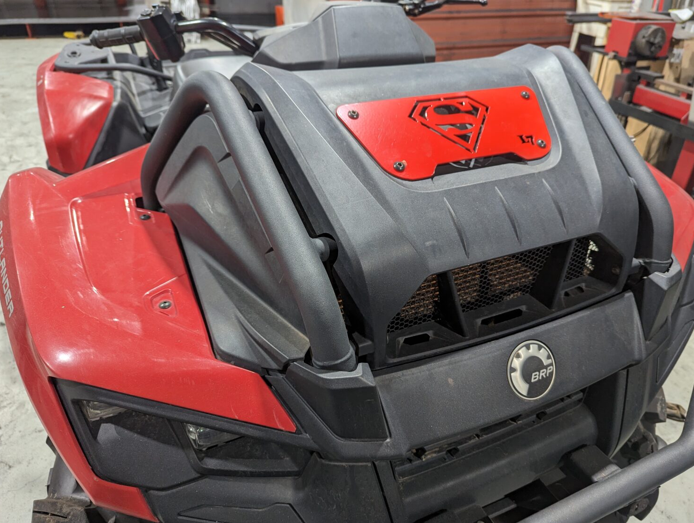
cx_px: 356
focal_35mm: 25
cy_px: 265
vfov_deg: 55.0
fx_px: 502
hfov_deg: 69.3
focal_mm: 6.81
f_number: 1.85
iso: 87
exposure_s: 1/24
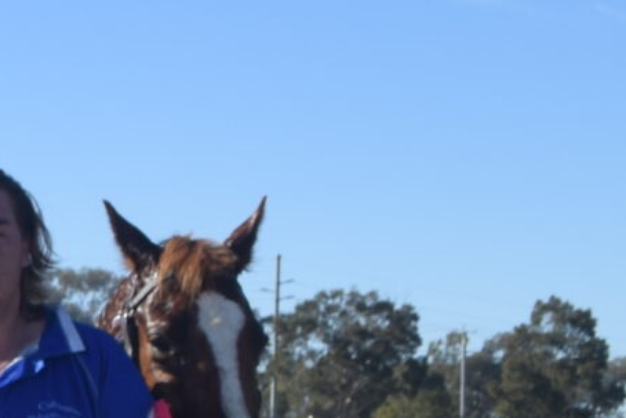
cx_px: -943
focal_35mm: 169
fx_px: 2939
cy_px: 655
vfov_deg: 7.9
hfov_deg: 10.3
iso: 100
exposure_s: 1/200
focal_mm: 20
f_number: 9
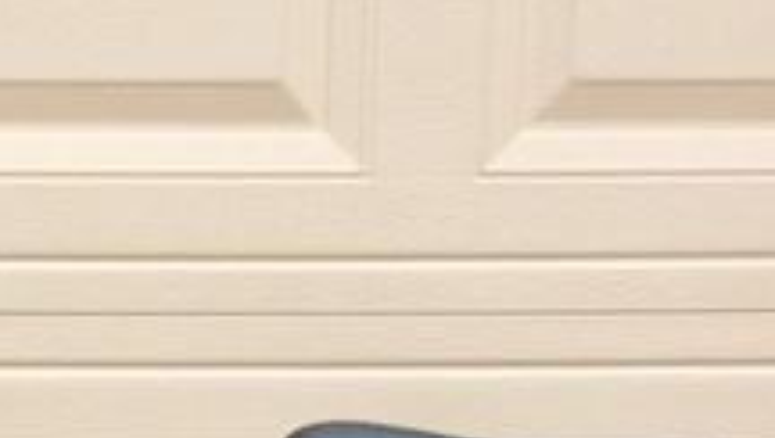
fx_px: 2736
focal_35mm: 133
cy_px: 1009
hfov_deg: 15.9
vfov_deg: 8.5
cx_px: 43
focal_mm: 4.12
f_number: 2.4
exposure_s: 1/140
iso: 50
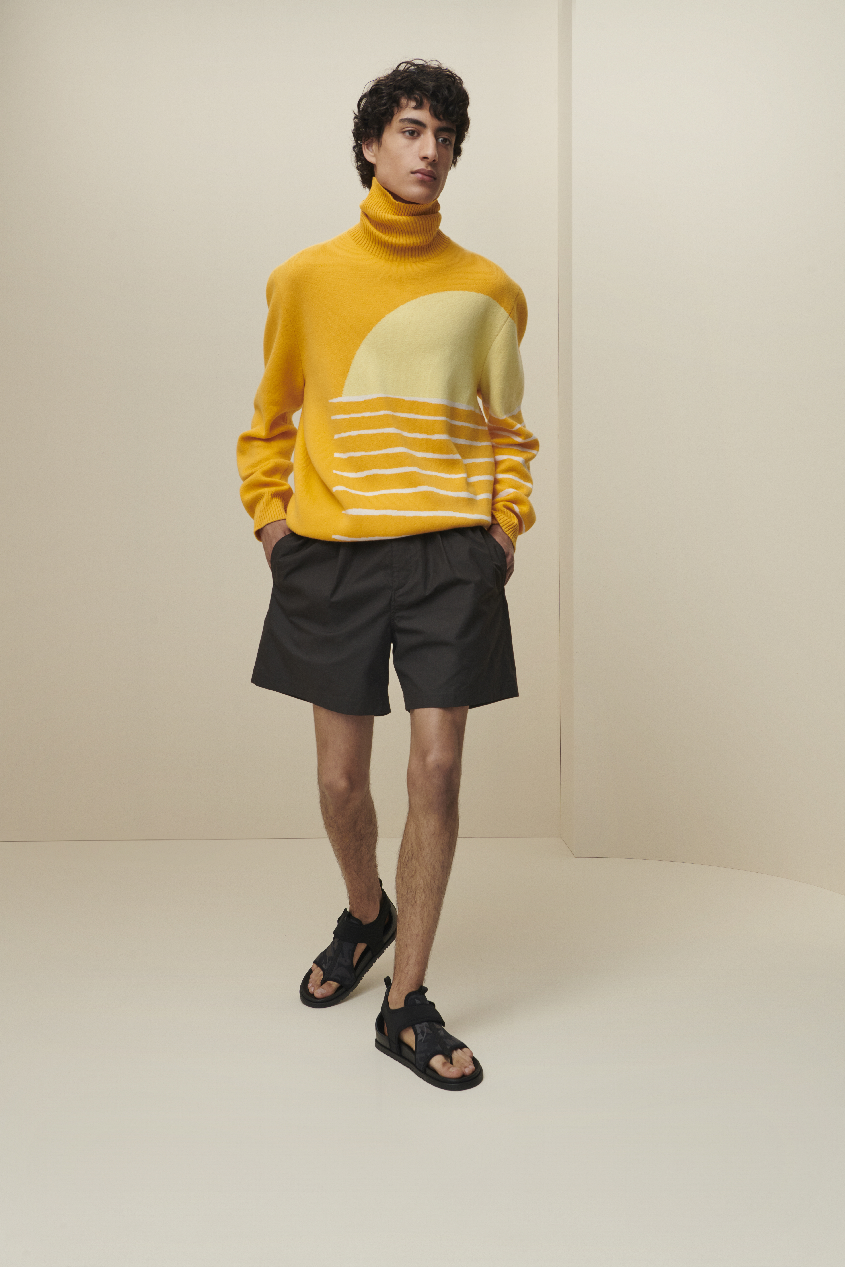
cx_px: 422
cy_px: 634
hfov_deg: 31.9
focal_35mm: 42
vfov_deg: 46.4
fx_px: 1479
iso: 400
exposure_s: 1/250
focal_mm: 42
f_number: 11
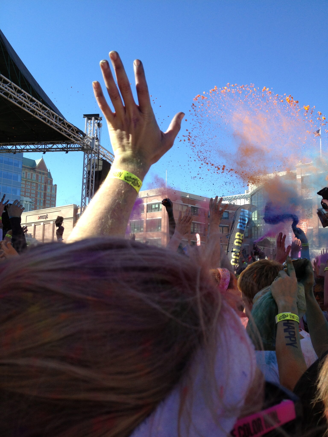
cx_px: 164
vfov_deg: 52.6
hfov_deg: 40.7
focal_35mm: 35
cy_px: 218
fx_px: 442
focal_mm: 4.28
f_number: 2.4
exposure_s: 1/746
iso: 50
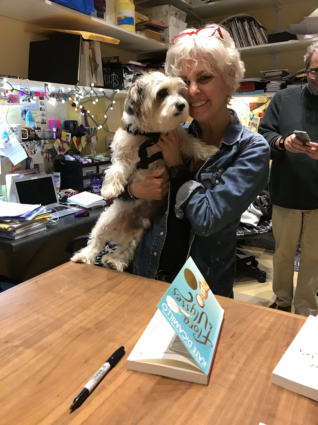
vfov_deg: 63.4
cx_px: 159
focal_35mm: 28
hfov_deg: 49.7
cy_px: 212
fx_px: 343
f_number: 1.8
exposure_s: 1/15
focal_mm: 3.99
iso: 50
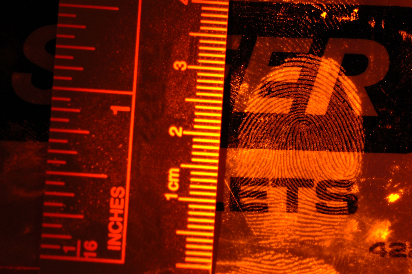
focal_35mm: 90
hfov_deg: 22.6
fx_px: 1029
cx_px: 206
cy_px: 137
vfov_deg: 15.2
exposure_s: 1/10
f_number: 3.8
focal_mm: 60
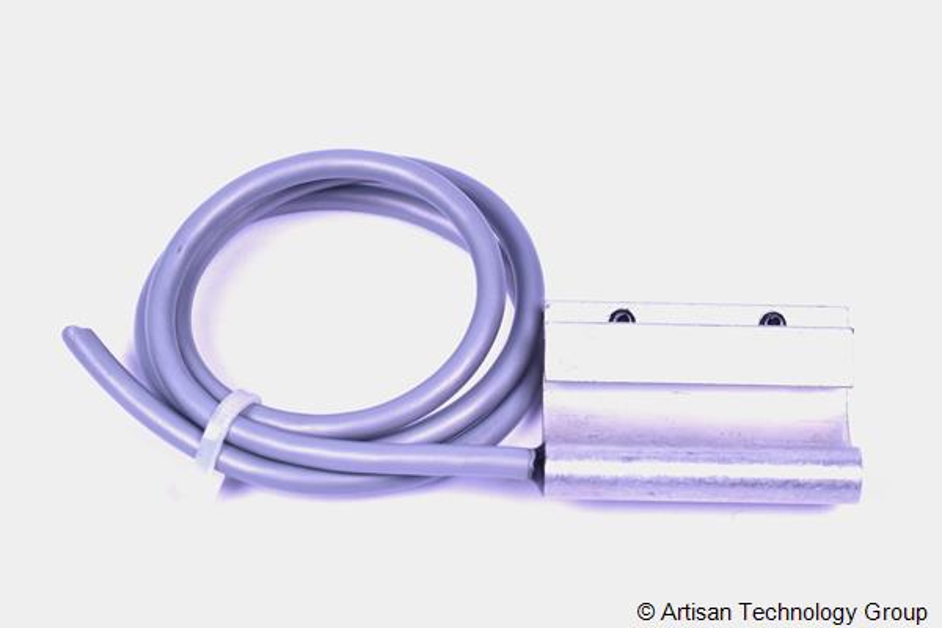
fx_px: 2159
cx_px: 471
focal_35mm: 82
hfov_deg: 24.6
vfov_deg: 16.6
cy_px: 314
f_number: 10
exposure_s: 1/200
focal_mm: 55
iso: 200
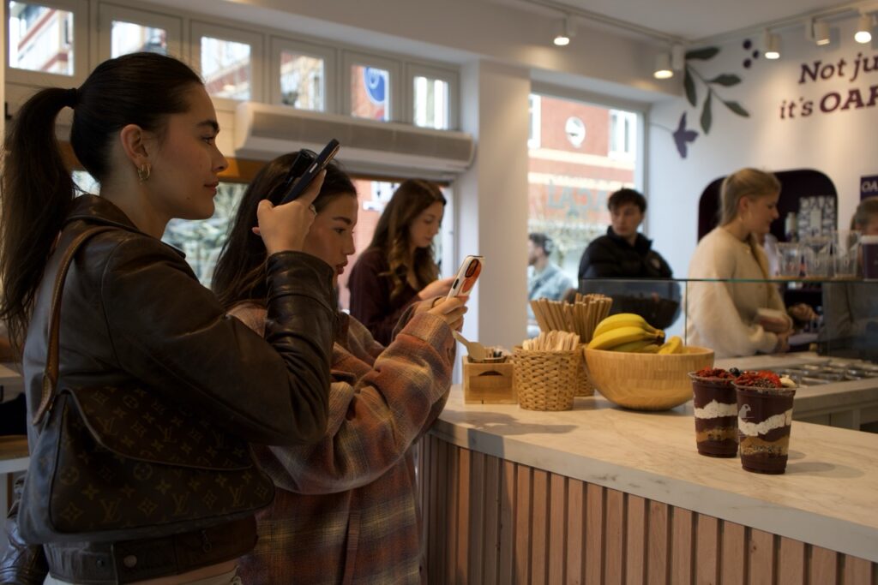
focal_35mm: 33
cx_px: 439
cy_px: 292
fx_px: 805
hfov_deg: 57.2
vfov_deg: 40.0
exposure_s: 1/250
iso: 500
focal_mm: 33
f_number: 4
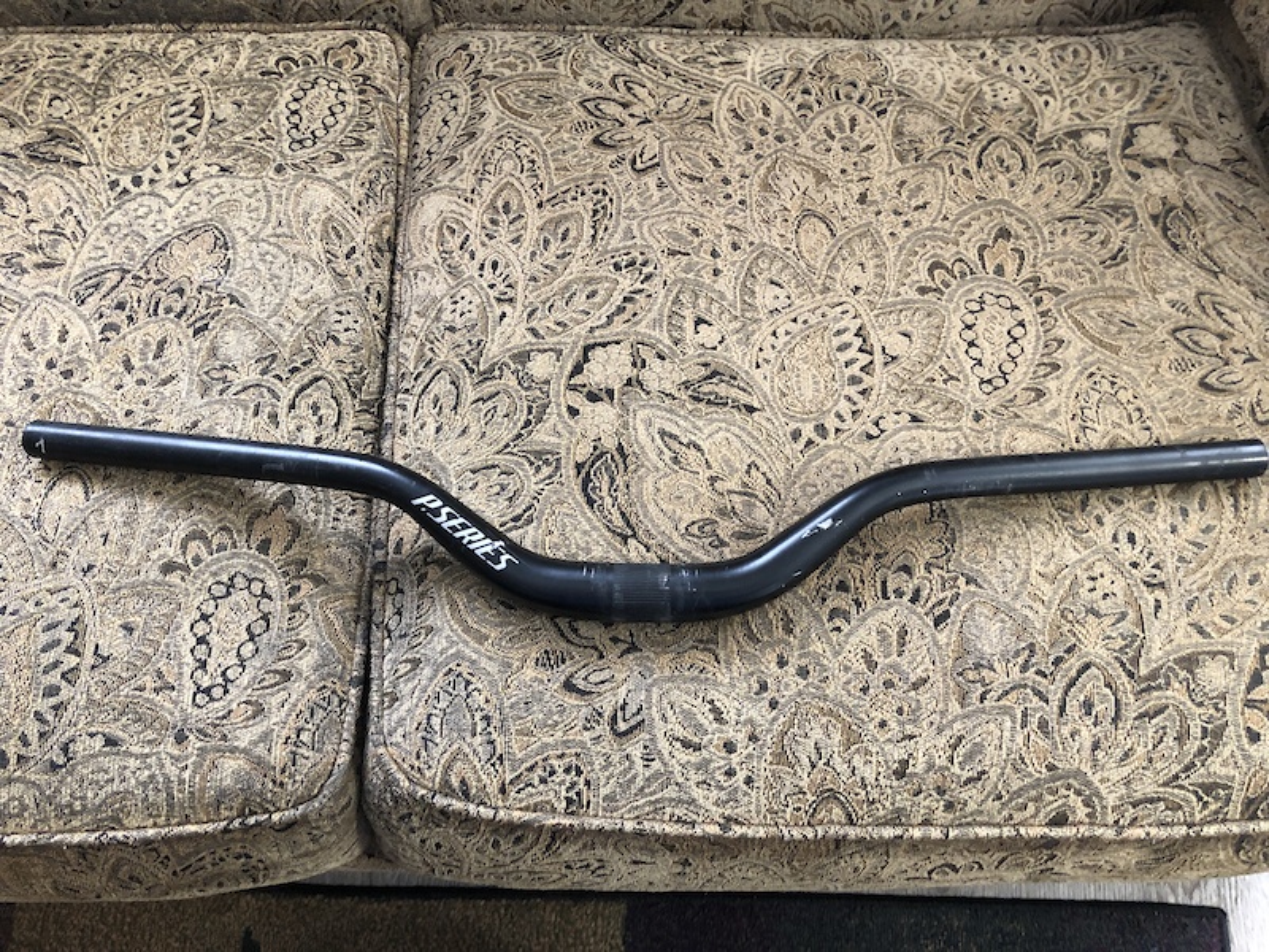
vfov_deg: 49.7
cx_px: 634
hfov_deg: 63.4
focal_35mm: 28
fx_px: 1026
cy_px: 476
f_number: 1.8
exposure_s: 1/13
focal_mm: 3.99
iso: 100
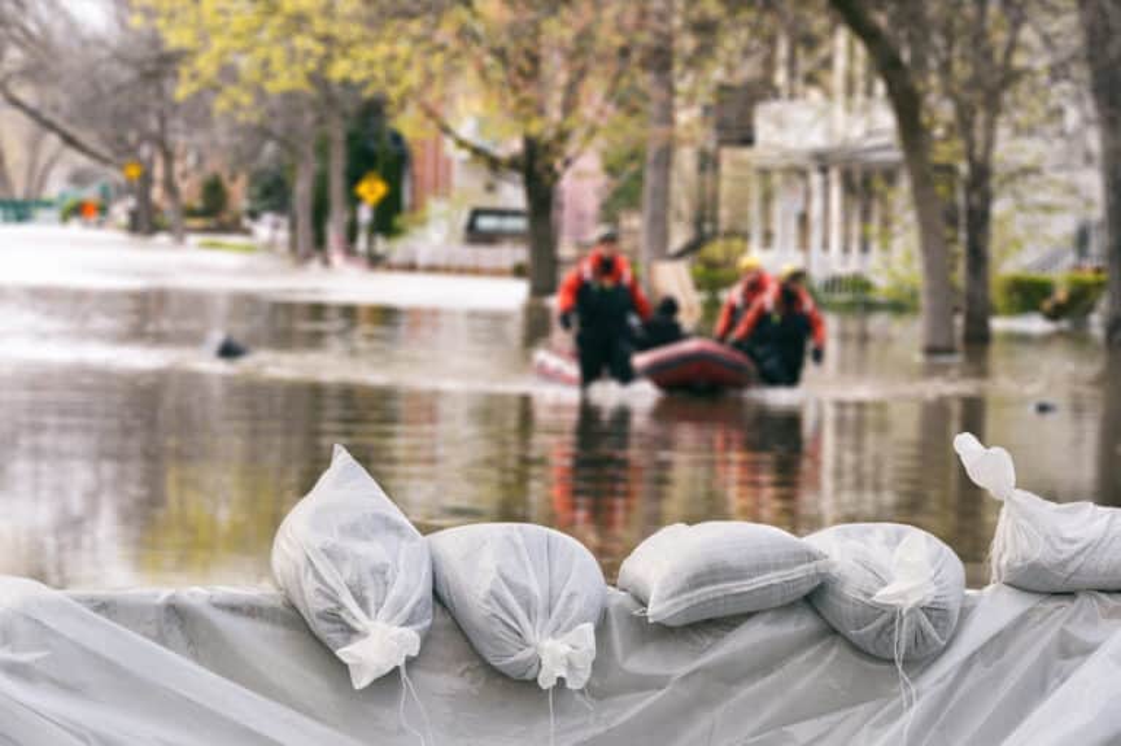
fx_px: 1556
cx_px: 560
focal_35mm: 50
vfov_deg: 27.0
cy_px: 373
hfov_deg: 39.6
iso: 800
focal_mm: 50
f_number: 10
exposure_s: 1/250
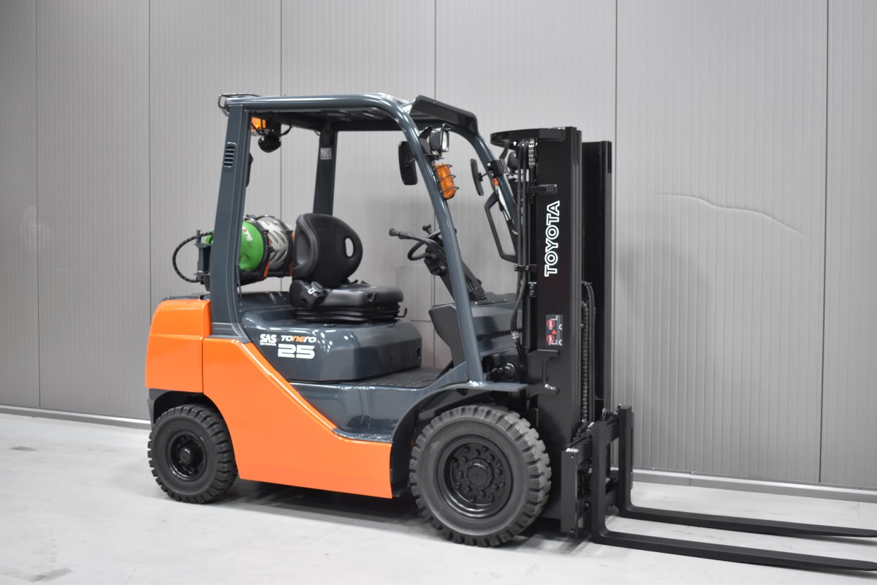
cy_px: 292
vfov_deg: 34.2
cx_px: 438
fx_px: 950
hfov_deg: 49.6
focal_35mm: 39
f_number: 4.5
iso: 1600
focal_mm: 26
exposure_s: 1/50
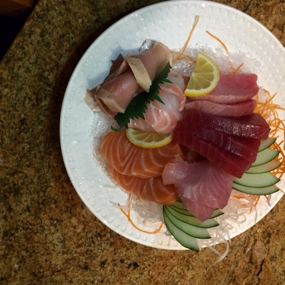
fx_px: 326
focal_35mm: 35
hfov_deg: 46.9
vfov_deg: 47.2
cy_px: 140
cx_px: 176
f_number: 2.2
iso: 125
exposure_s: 1/30
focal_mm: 4.15
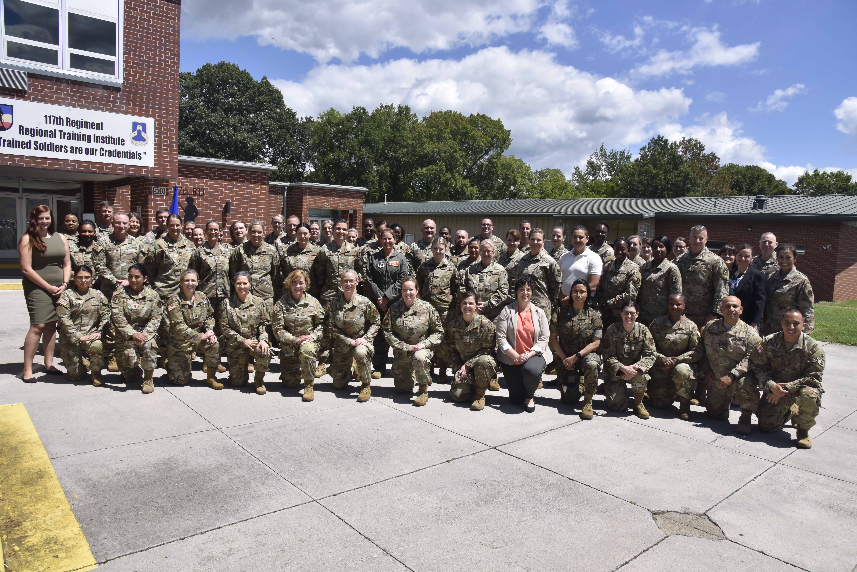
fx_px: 571
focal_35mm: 24
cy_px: 286
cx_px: 428
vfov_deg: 53.2
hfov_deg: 73.7
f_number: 14
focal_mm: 24
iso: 800
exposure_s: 1/800
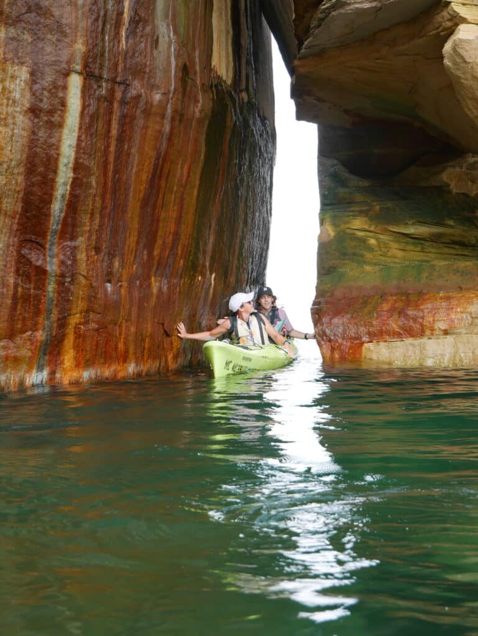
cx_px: 239
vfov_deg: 32.2
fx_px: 1104
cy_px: 318
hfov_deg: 24.4
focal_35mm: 60
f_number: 4.9
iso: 200
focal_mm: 30
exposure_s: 1/100
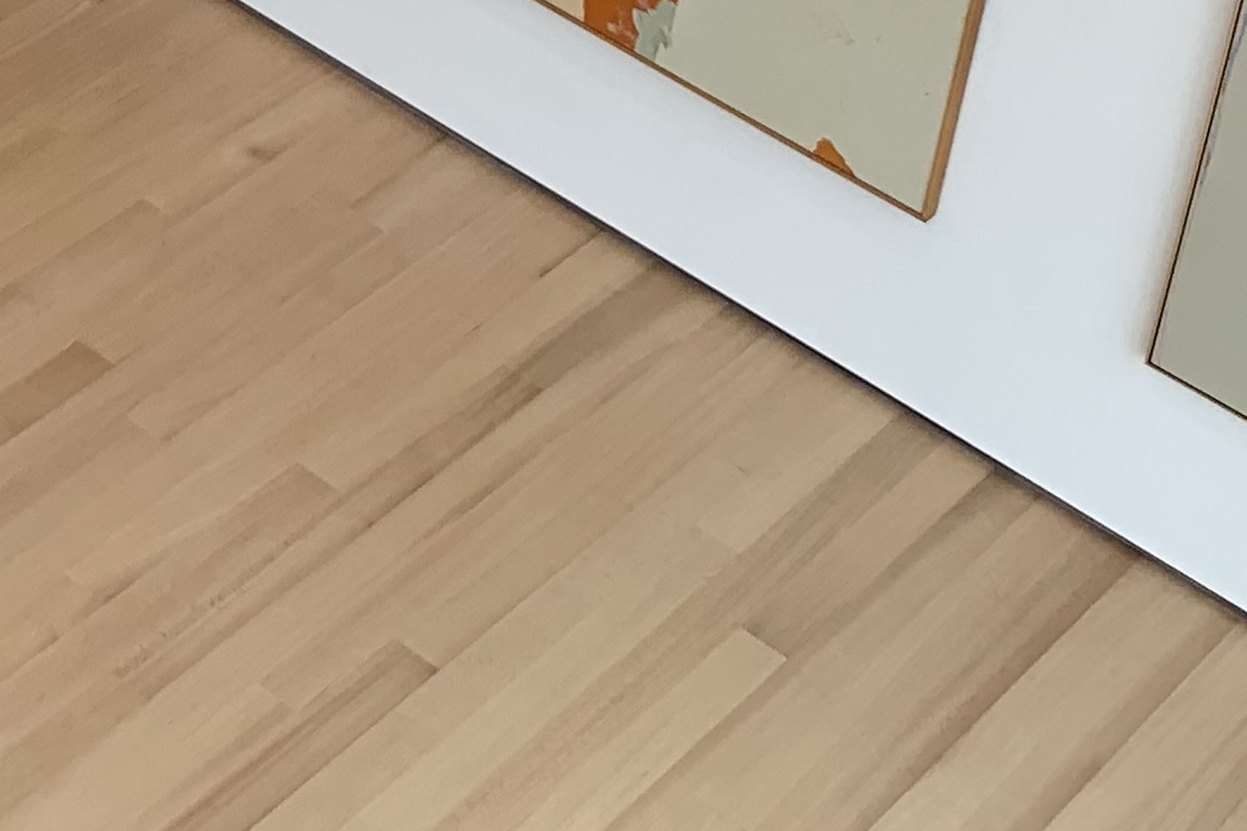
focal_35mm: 104
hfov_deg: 17.9
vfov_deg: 11.7
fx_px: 3603
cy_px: -857
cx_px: -509
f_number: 1.8
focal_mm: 4.25
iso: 25
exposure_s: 1/264
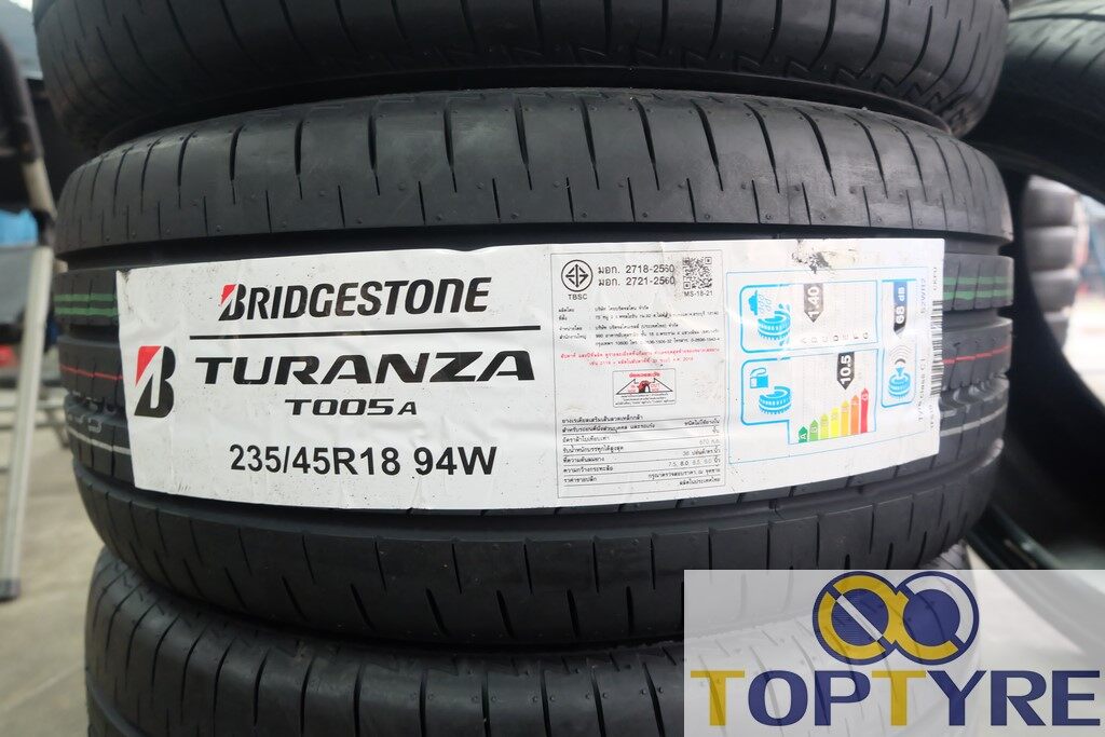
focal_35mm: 24
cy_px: 368
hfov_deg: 73.7
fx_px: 737
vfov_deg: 53.1
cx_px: 552
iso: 2500
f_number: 4
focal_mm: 16
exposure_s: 1/30
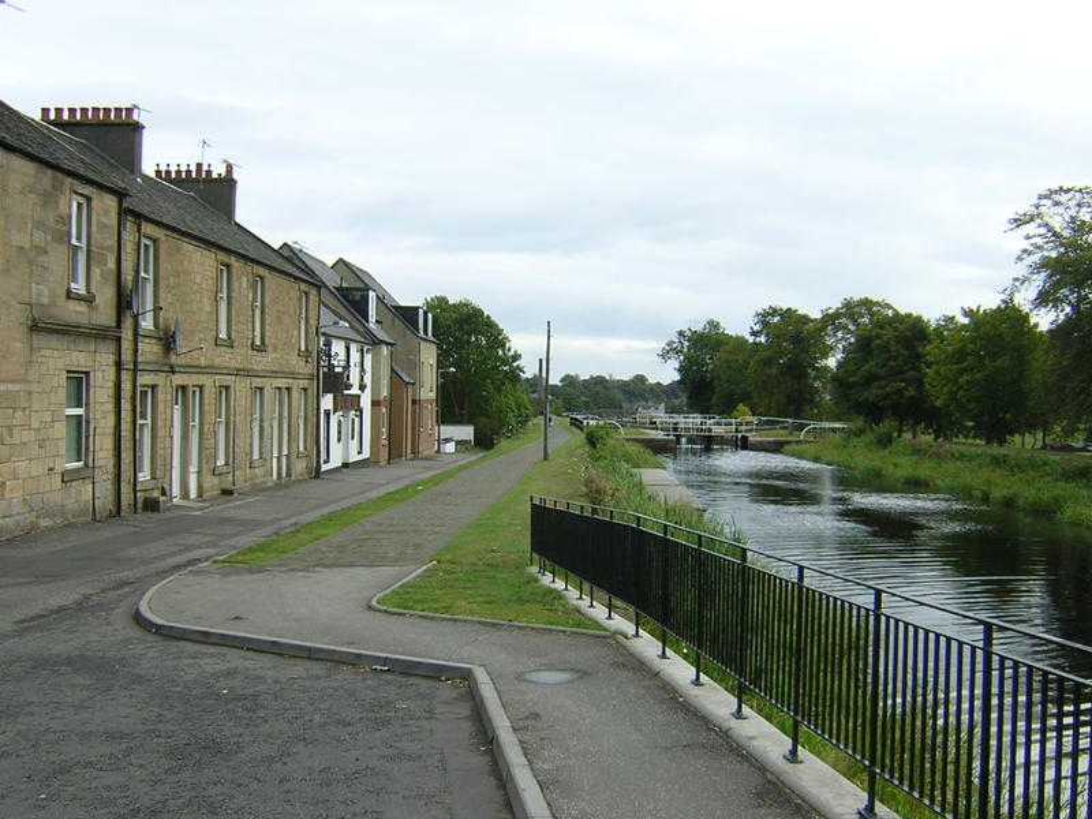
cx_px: 546
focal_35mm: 36
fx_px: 1136
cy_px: 410
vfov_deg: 39.7
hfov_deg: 51.4
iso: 100
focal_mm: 4.7
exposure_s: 1/153
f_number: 5.2
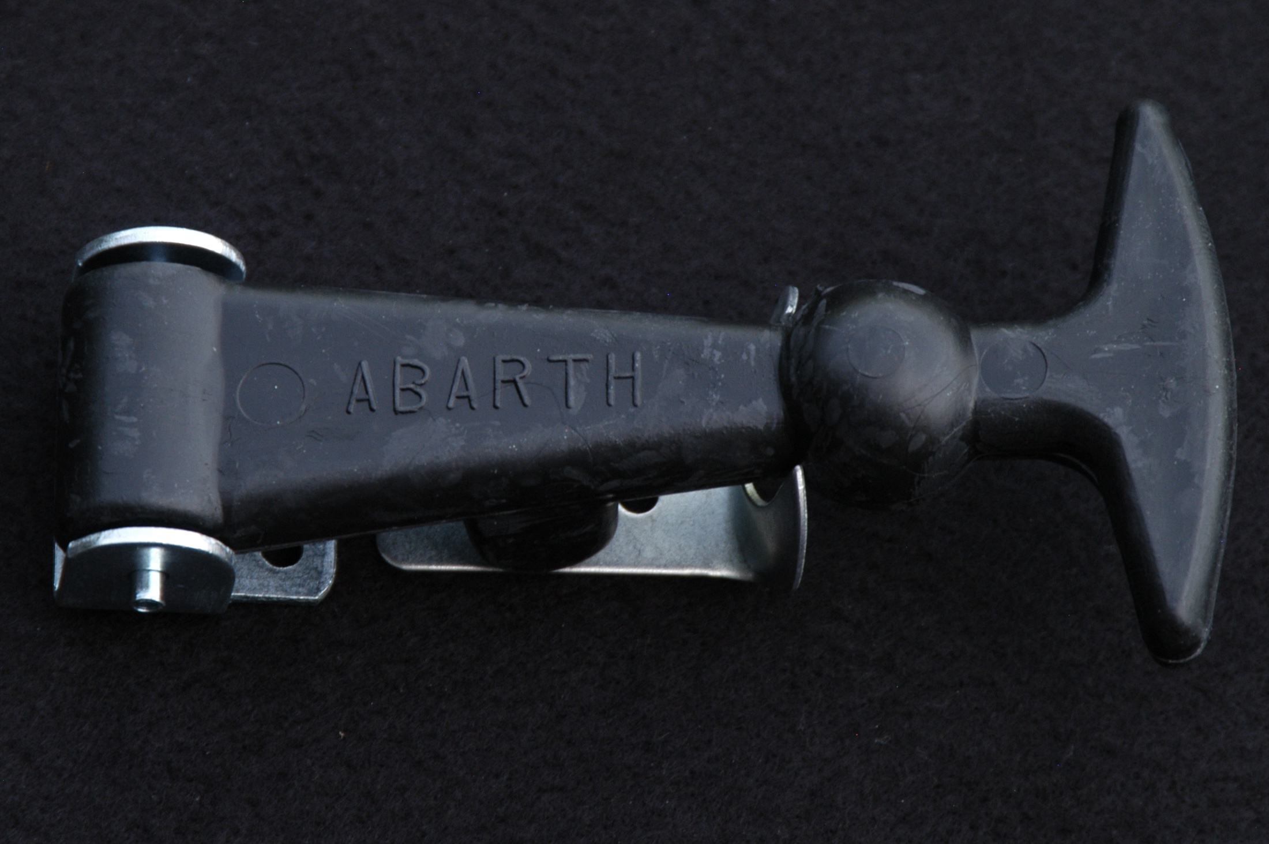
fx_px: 6340
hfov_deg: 11.4
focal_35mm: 180
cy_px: 422
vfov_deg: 7.6
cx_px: 634
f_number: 7.1
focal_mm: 120
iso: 400
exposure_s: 1/180
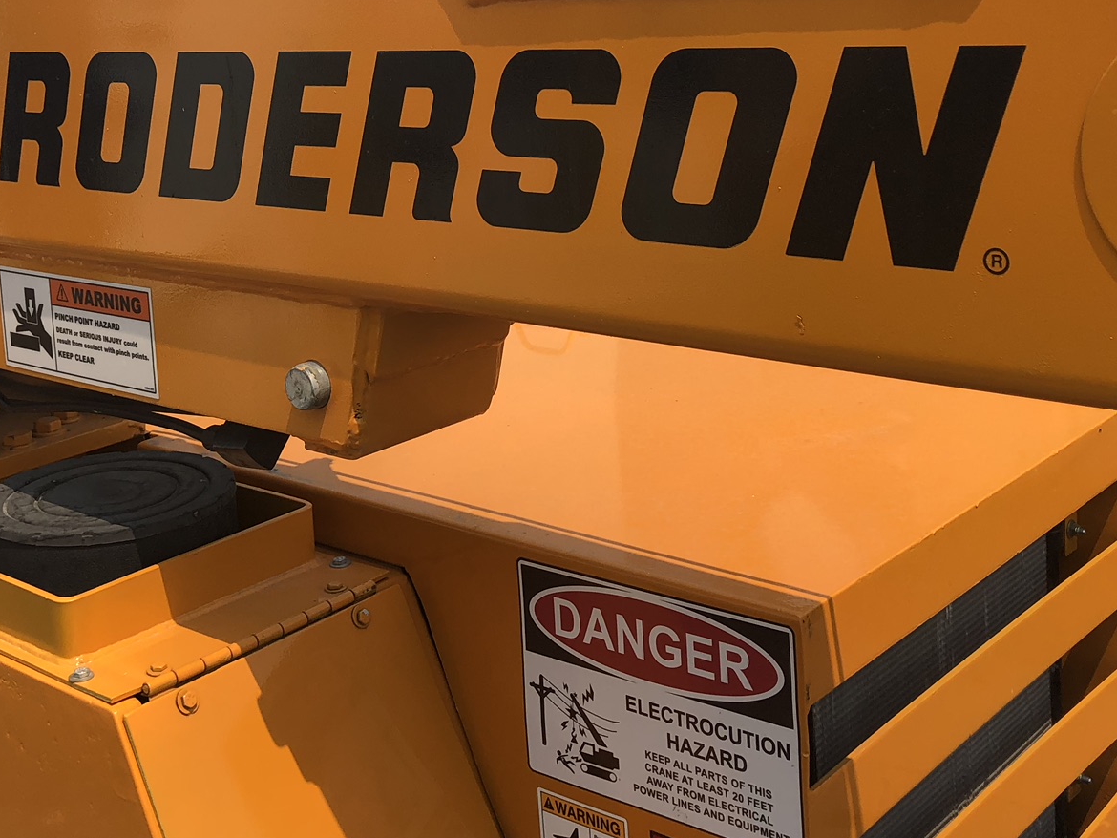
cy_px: 150
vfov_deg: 28.9
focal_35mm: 49
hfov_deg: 38.8
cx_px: 491
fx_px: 1581
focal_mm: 3.99
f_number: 1.8
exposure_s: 1/1869
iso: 20
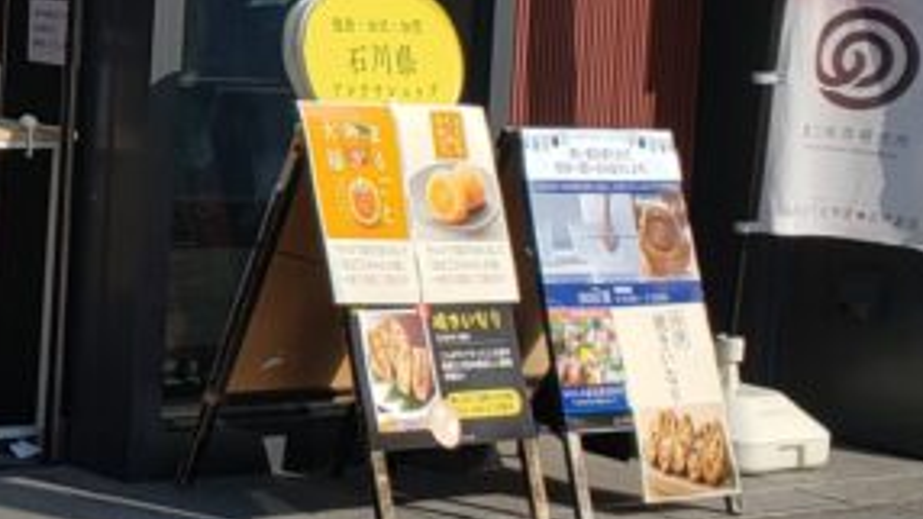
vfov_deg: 11.7
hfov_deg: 18.6
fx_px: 2423
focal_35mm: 99
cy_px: -242
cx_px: -536
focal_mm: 4.3
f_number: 2.4
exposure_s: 1/1466
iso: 50
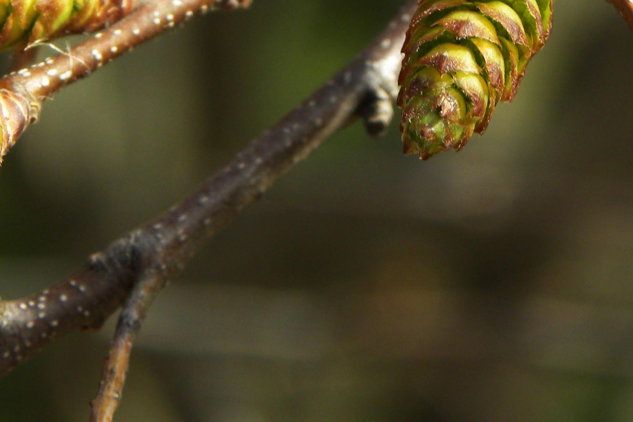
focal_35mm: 299
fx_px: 5257
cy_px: 86
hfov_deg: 6.9
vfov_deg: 4.6
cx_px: 26
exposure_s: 1/194
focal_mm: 20.8
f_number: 4
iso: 64
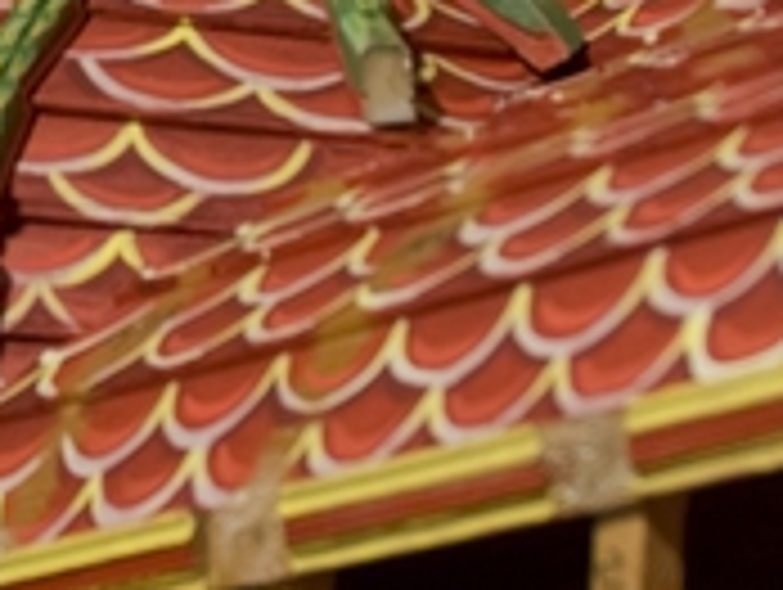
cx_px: -554
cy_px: -318
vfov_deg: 5.9
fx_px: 5624
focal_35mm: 248
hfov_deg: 7.7
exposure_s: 1/2.5
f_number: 5.6
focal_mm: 25
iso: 100
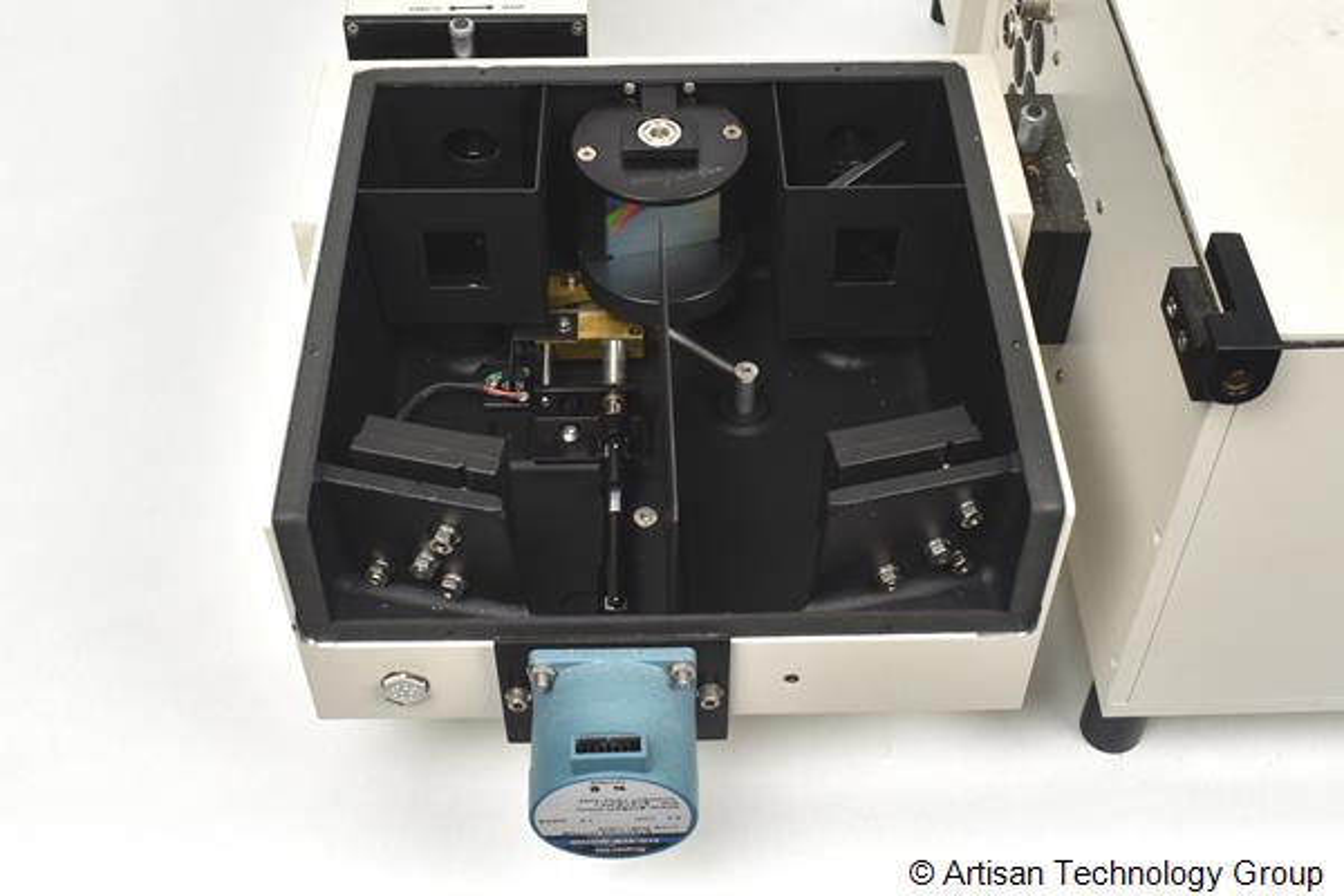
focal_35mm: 30
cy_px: 448
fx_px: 1120
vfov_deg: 43.6
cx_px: 672
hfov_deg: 61.9
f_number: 10
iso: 100
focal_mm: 20
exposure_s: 1/200
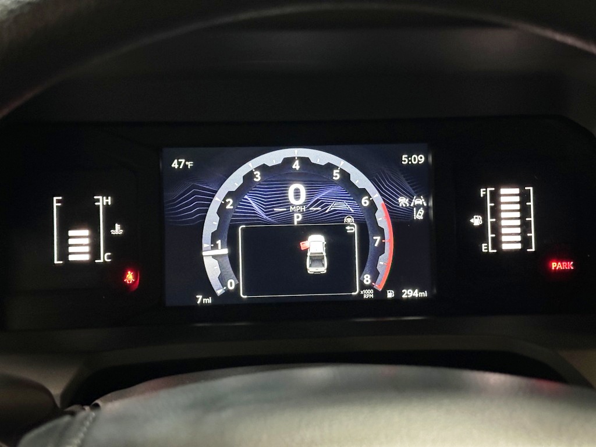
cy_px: 224
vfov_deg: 30.3
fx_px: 826
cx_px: 298
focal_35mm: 48
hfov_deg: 39.7
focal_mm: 6.86
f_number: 1.78
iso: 640
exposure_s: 1/24
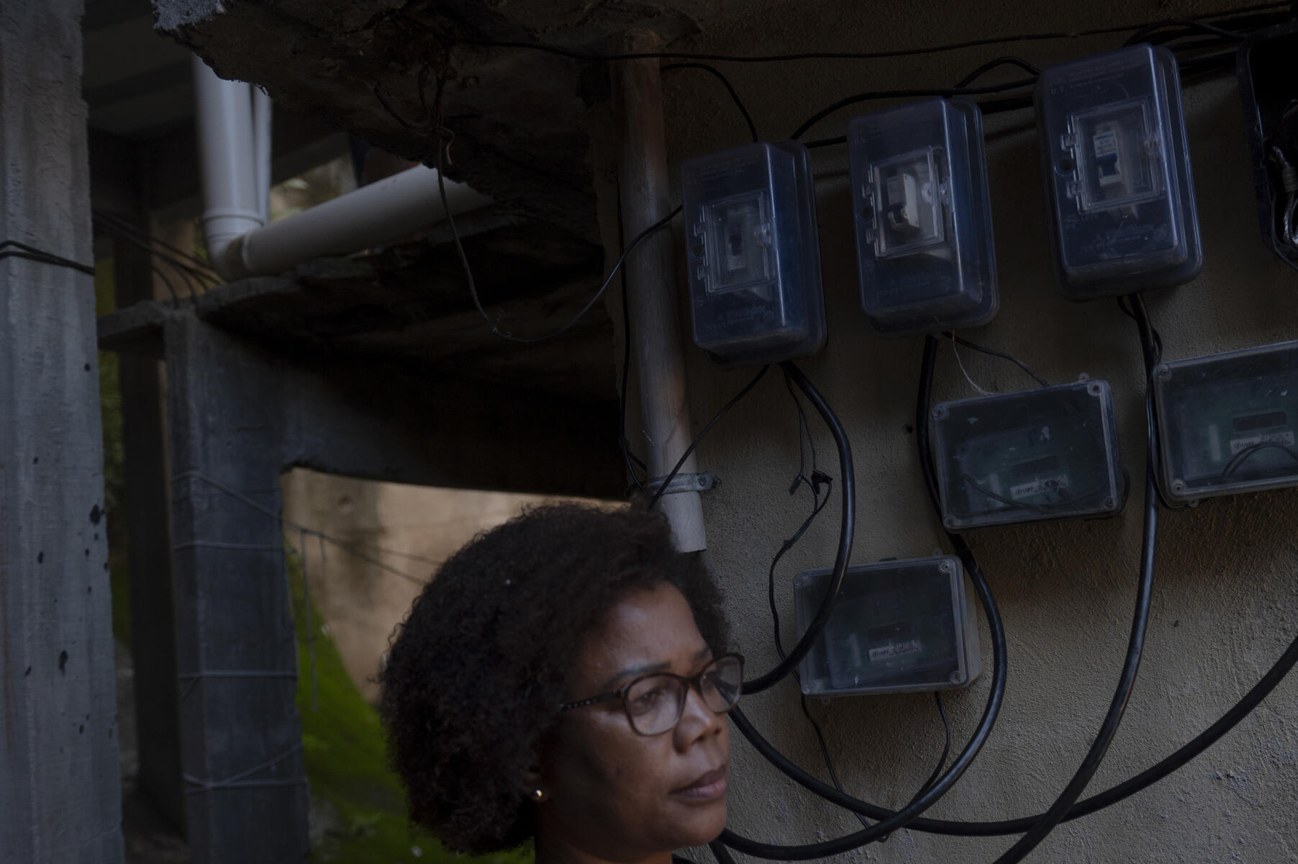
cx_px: 846
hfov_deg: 56.2
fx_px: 1189
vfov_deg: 39.9
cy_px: 484
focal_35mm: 33
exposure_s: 1/500
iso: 160
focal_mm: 24
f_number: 2.8
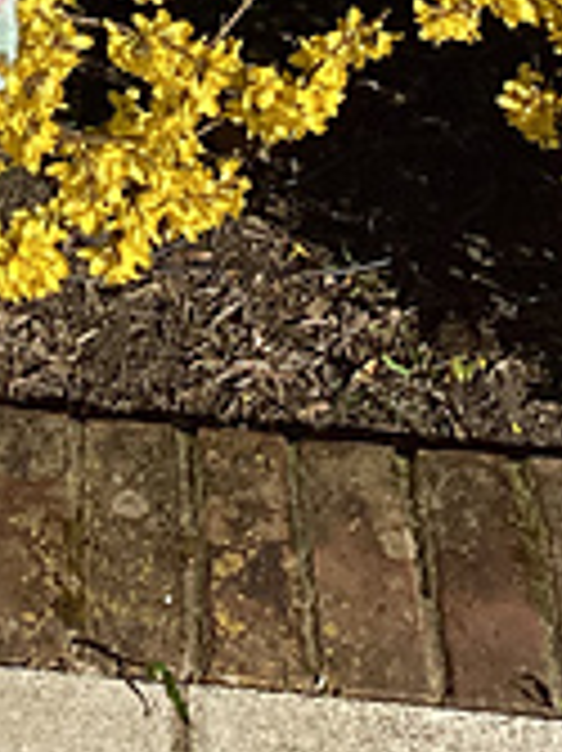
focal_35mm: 119
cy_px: -599
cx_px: -333
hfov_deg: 11.8
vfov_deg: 14.6
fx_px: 2579
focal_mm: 3.3
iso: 25
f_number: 2.4
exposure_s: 1/2551
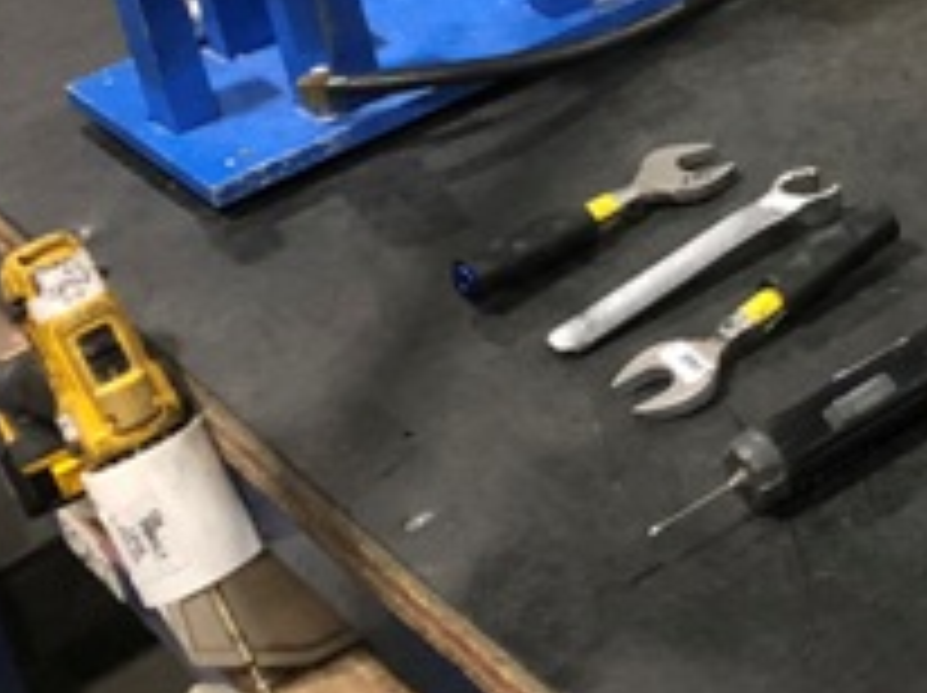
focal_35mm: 109
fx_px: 2916
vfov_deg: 13.1
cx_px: 1377
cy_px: -184
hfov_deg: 16.5
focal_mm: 4
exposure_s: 1/13
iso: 100
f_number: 1.8
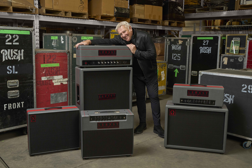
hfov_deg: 49.6
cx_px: 128
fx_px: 273
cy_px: 85
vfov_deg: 34.2
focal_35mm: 39
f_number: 5.6
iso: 1250
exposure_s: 1/160
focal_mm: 38
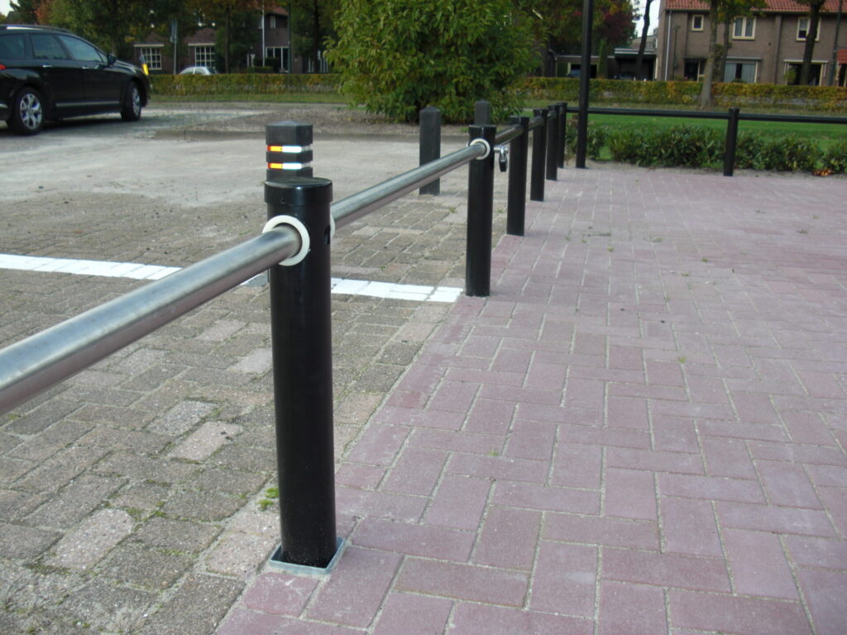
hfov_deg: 51.4
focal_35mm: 36
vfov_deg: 39.7
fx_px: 881
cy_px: 318
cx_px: 424
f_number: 2.8
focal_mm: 6.3
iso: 50
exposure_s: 1/200
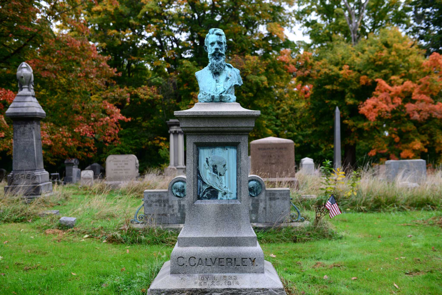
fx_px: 540
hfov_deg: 44.5
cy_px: 148
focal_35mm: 44
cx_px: 221
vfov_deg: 30.5
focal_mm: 44
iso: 250
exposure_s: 1/500
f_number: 3.5
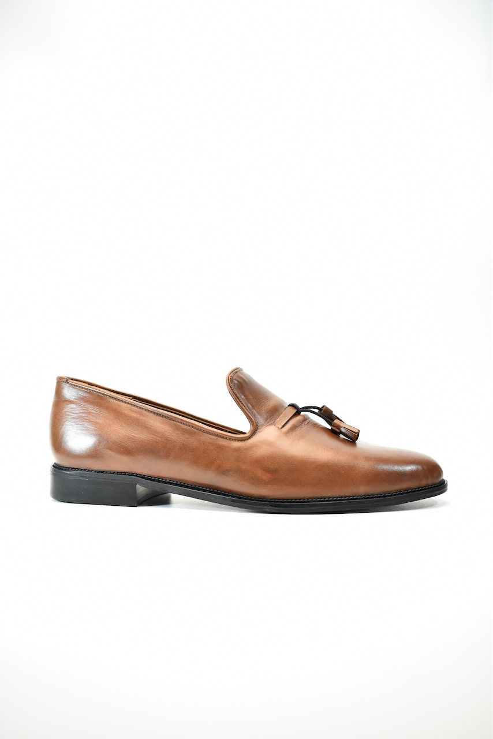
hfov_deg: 40.0
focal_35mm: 33
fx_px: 677
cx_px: 246
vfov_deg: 57.2
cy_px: 370
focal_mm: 22
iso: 1600
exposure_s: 1/400
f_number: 5.6
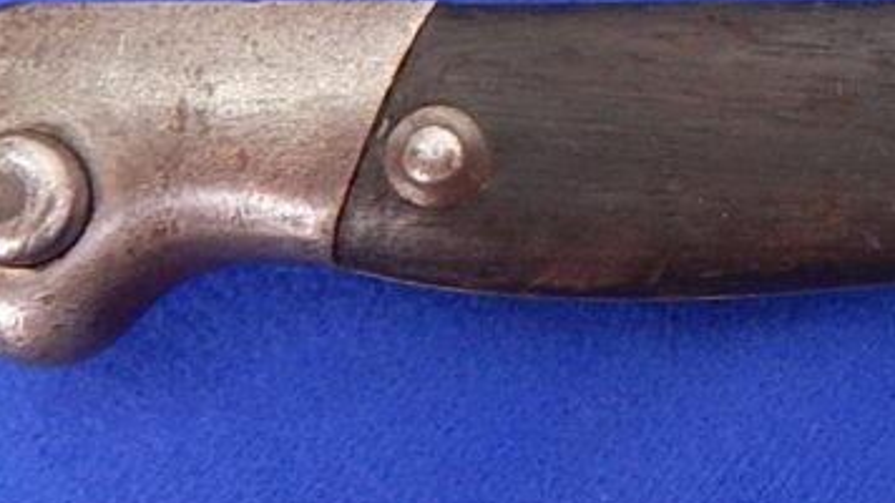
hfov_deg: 27.4
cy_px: 15
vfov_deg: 17.1
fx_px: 1637
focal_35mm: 69
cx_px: 1041
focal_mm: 4
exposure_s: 1/13
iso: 400
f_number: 3
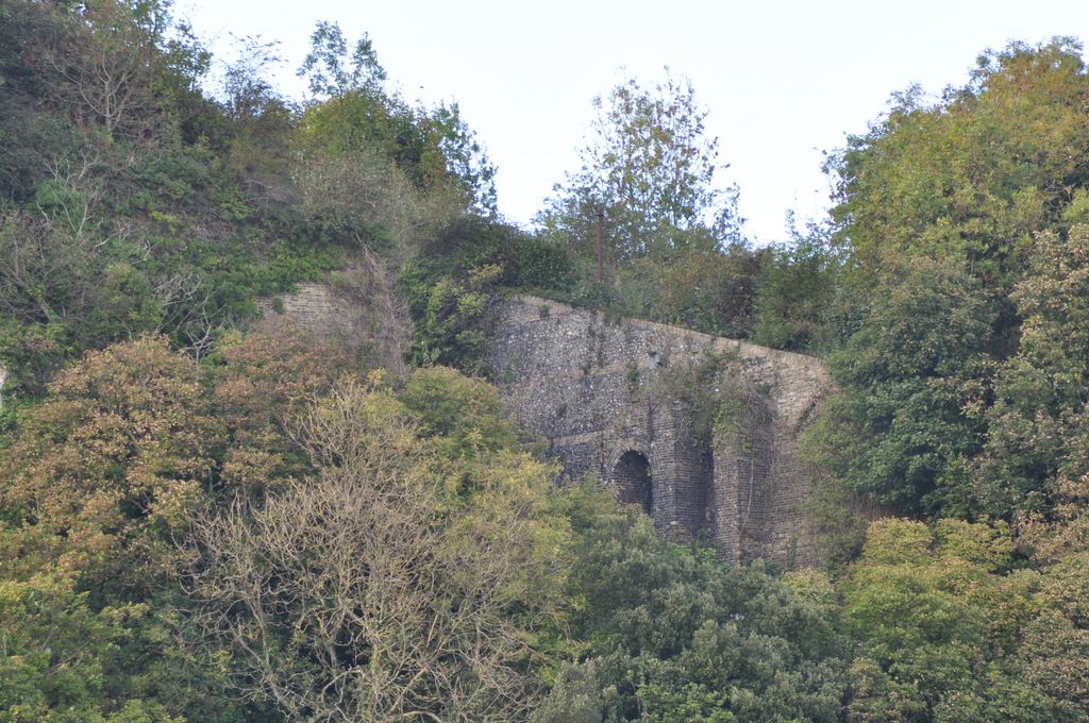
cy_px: 362
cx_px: 544
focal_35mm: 450
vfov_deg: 3.0
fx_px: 13595
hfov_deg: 4.6
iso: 400
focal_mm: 300
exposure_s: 1/160
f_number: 9
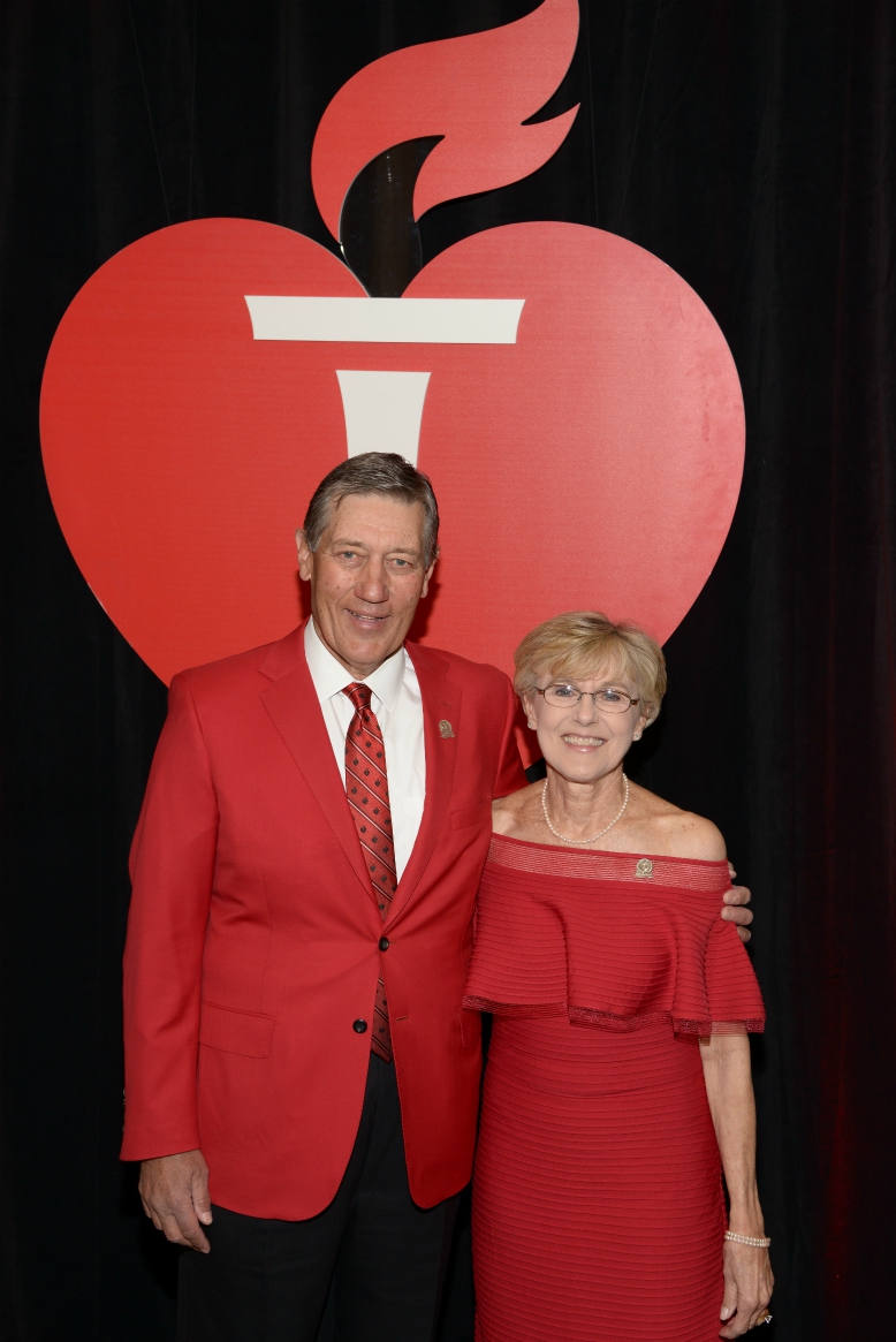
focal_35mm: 52
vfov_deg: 38.2
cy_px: 671
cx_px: 448
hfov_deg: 26.0
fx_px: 1939
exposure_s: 1/80
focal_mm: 52
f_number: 5.6
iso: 640
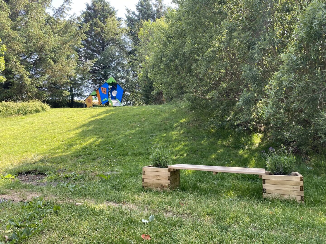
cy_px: 122
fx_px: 245
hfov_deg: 67.3
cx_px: 163
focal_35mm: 26
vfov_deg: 53.1
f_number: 1.8
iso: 32
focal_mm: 4.25
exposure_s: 1/262
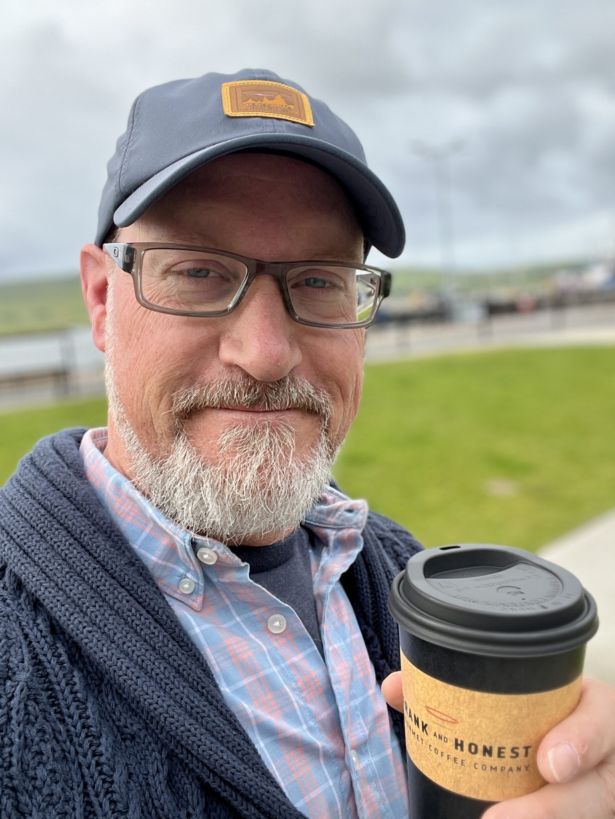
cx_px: 306
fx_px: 734
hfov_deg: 45.4
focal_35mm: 31
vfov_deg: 58.3
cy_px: 408
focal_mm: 2.71
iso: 32
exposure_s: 1/187
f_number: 2.2
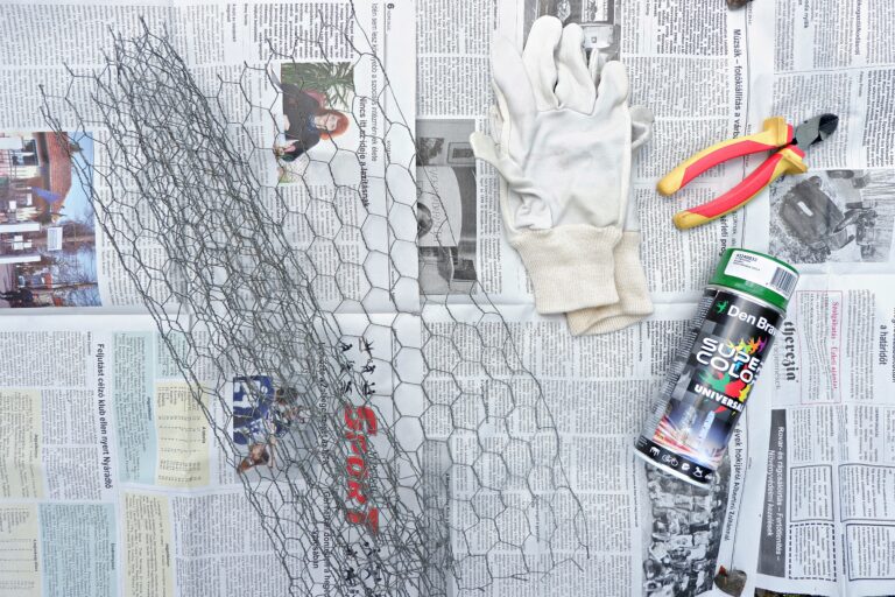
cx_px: 448
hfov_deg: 73.7
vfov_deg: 53.1
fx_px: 597
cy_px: 298
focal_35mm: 24
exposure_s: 1/800
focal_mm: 16
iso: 200
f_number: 3.5
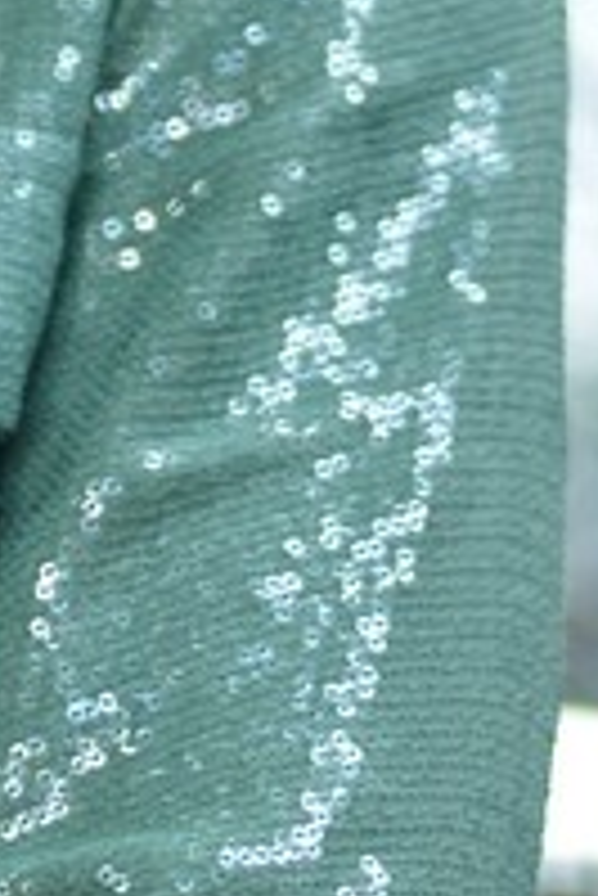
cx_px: -728
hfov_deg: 1.9
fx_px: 18231
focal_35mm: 733
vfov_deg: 2.8
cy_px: 23
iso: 250
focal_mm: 135
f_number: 8
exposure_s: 1/125
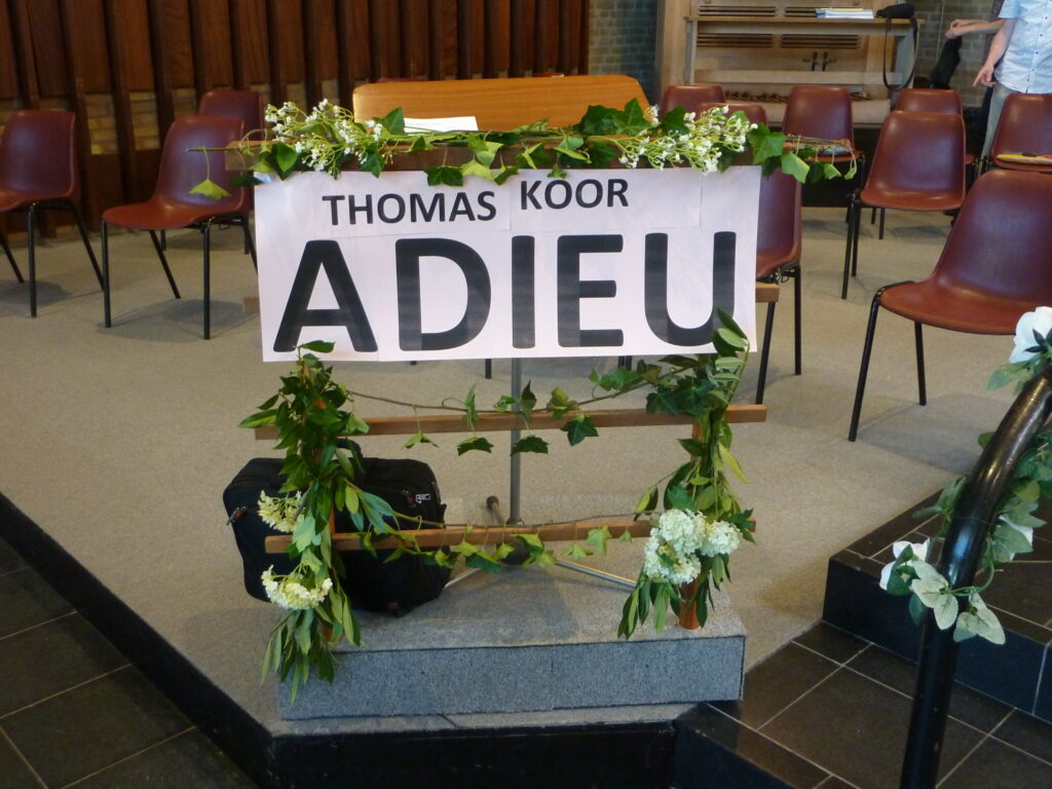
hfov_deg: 52.6
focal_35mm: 35
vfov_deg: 40.7
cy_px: 394
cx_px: 526
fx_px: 1064
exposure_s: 1/20
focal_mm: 5.7
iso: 400
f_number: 3.5
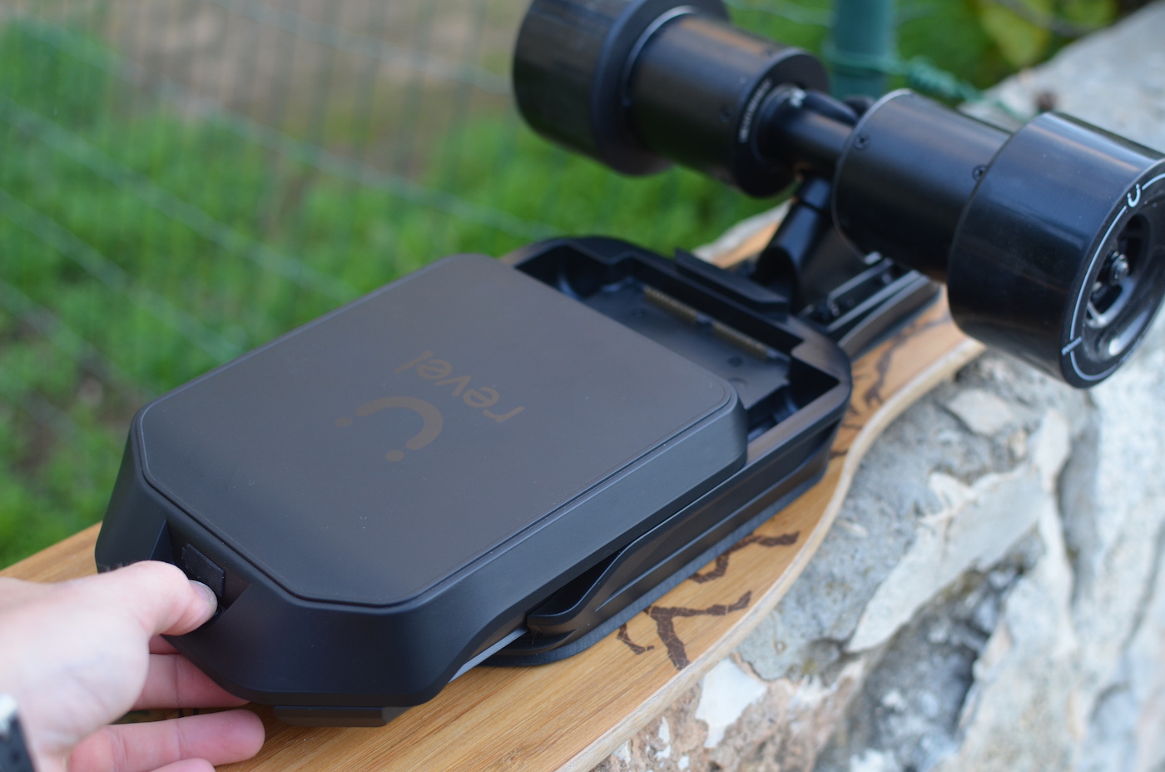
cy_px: 386
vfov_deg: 25.6
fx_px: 1695
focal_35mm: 52
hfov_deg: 37.9
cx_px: 582
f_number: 3.2
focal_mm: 35
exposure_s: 1/100
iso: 320
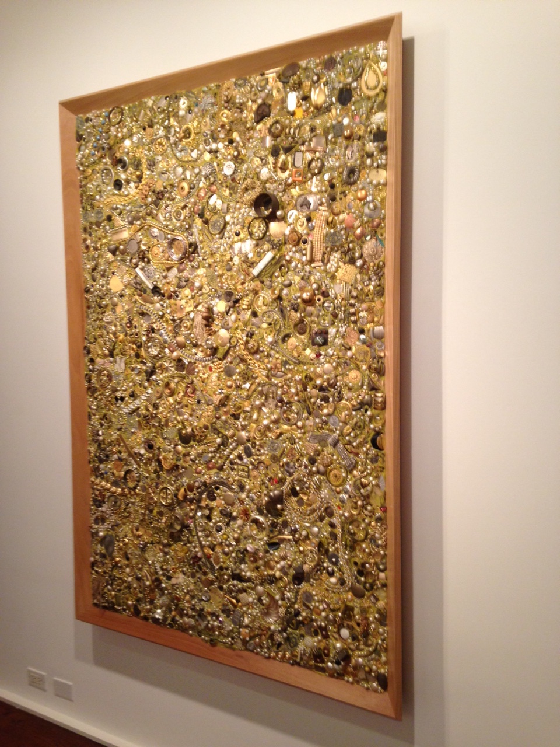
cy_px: 374
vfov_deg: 55.4
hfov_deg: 42.9
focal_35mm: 33
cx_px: 280
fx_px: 712
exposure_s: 1/20
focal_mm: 4.12
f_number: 2.4
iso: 100
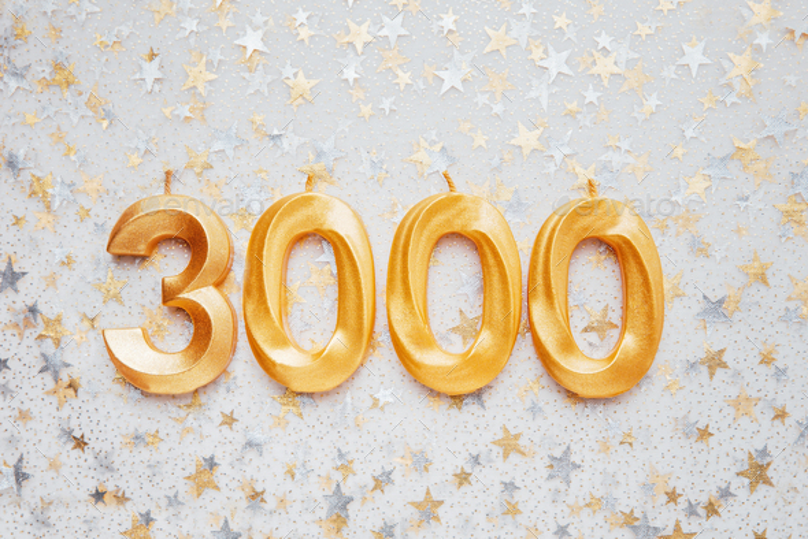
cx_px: 404
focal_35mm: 70
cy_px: 270
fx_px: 1572
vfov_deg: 19.5
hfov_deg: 28.8
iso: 160
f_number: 10
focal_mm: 70
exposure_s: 1/125
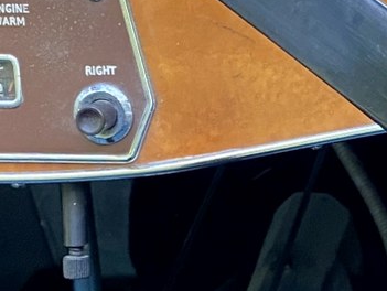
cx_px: 450
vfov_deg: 10.0
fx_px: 1656
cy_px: 238
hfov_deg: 13.0
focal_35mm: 148
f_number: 1.8
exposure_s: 1/95
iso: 125
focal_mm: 4.25
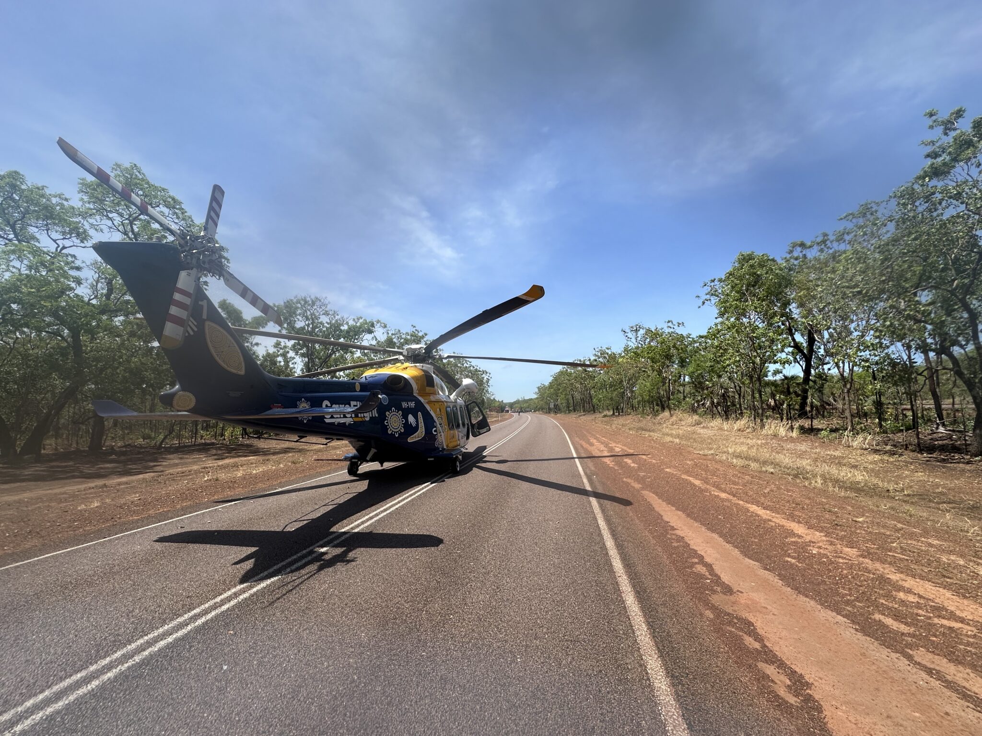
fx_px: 397
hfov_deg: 102.1
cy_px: 368
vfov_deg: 85.7
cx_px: 491
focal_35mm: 14
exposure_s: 1/2053
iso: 40
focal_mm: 2.22
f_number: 2.2
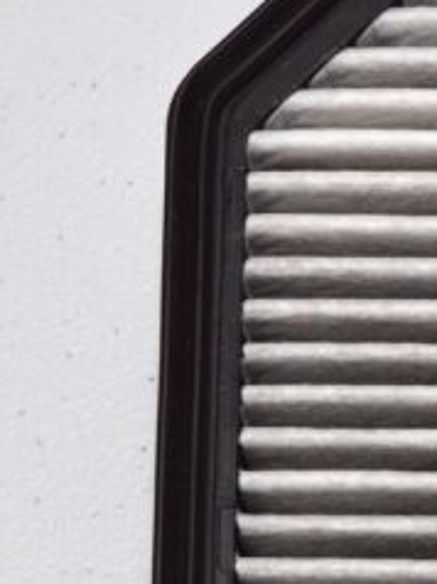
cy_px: 513
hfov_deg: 4.7
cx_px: 813
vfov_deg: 6.3
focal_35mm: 314
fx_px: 5295
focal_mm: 48
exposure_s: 1/60
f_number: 5.6
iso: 400
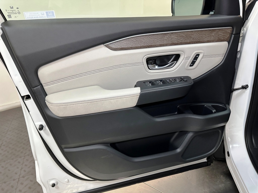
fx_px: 179
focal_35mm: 24
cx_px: 129
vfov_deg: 56.8
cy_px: 96
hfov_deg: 71.6
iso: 320
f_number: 1.78
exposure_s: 1/60
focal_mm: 6.86
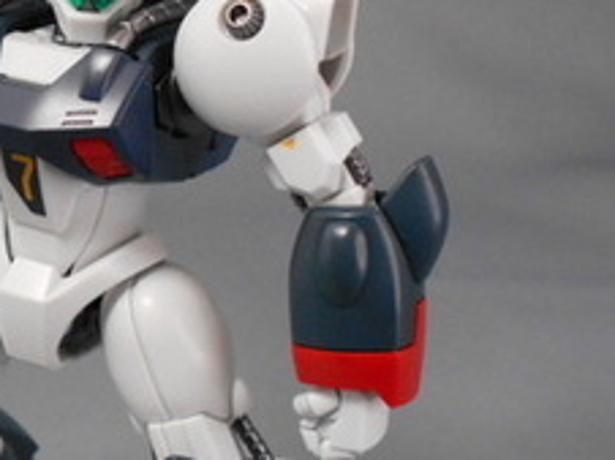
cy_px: 286
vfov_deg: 17.3
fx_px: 1509
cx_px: -16
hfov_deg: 22.1
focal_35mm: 85
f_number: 3.4
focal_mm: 5.1
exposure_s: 1/30
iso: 360
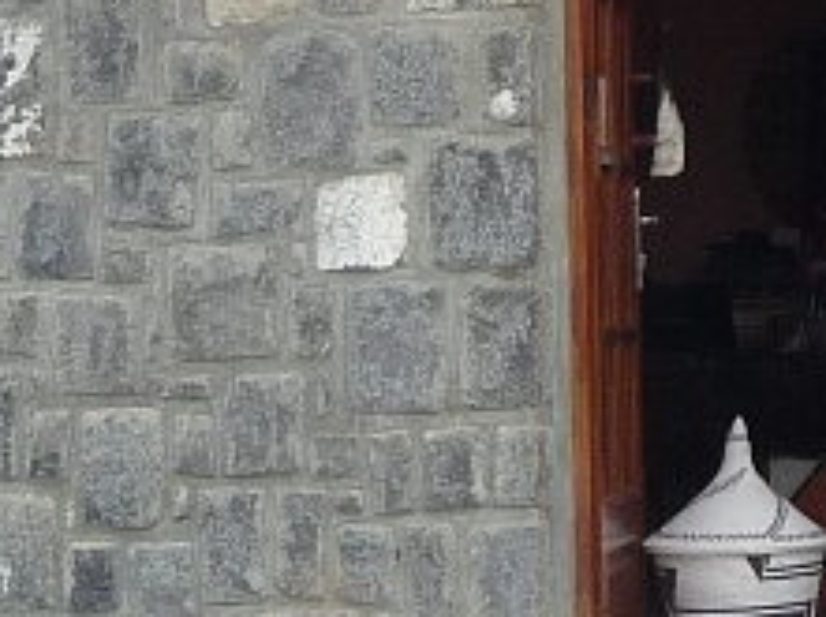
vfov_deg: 8.1
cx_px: 643
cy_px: -71
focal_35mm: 181
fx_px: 4312
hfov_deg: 10.9
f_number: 3.3
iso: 100
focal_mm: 4.7
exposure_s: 1/400
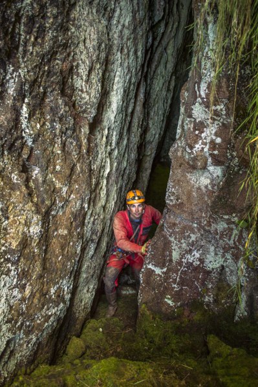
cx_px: 129
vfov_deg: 67.4
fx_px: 291
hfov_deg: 47.9
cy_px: 194
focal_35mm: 27
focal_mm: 18
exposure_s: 1/80
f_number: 3.5
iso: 100
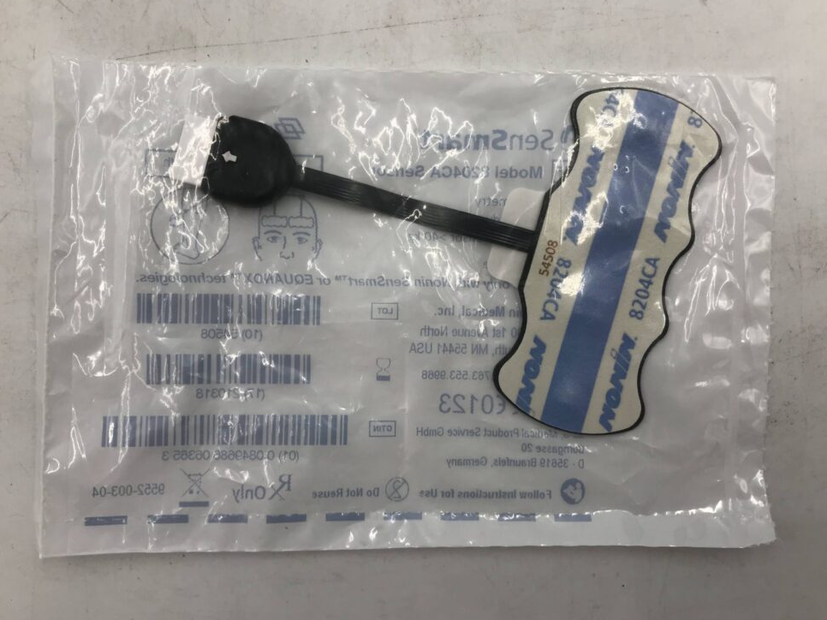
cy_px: 311
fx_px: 693
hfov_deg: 61.7
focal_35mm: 29
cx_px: 413
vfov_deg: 48.2
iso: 20
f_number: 1.8
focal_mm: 3.99
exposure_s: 1/187
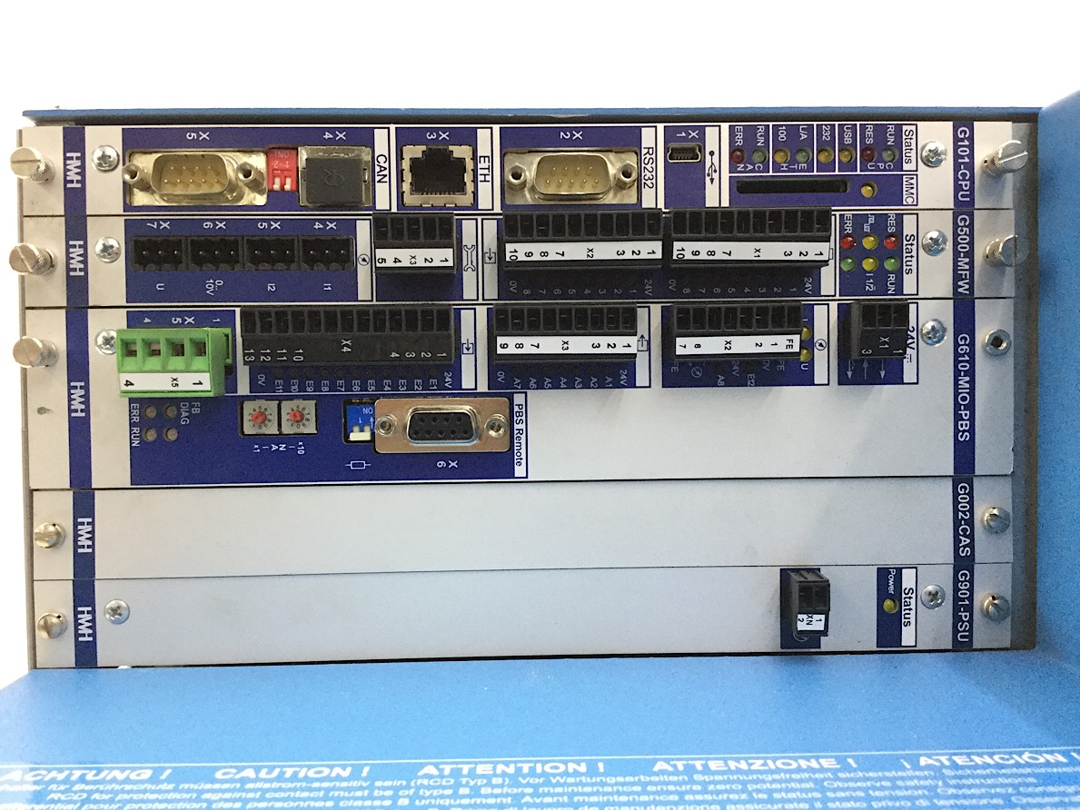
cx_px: 540
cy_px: 405
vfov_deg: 45.4
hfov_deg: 58.3
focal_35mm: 31
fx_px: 967
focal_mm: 3.3
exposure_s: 1/33
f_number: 2.4
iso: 160
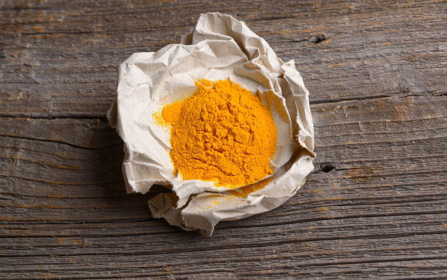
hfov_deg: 28.6
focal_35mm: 72
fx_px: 877
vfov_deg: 18.1
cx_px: 222
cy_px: 131
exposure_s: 1/160
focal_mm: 70
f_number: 11
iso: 125
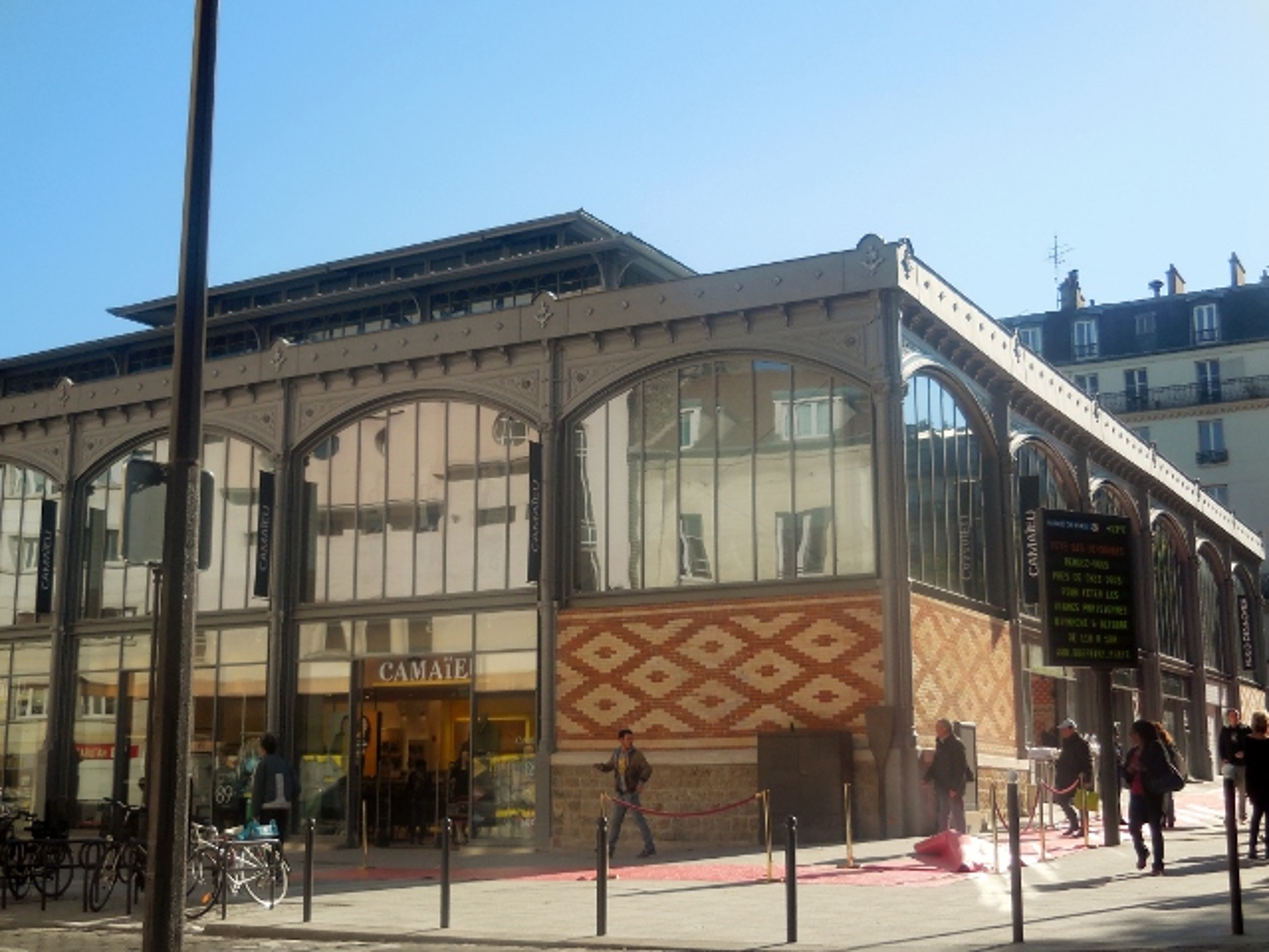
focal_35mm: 45
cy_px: 476
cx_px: 634
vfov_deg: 32.2
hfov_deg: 42.1
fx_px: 1650
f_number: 4.2
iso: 125
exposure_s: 1/1000
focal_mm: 8.1
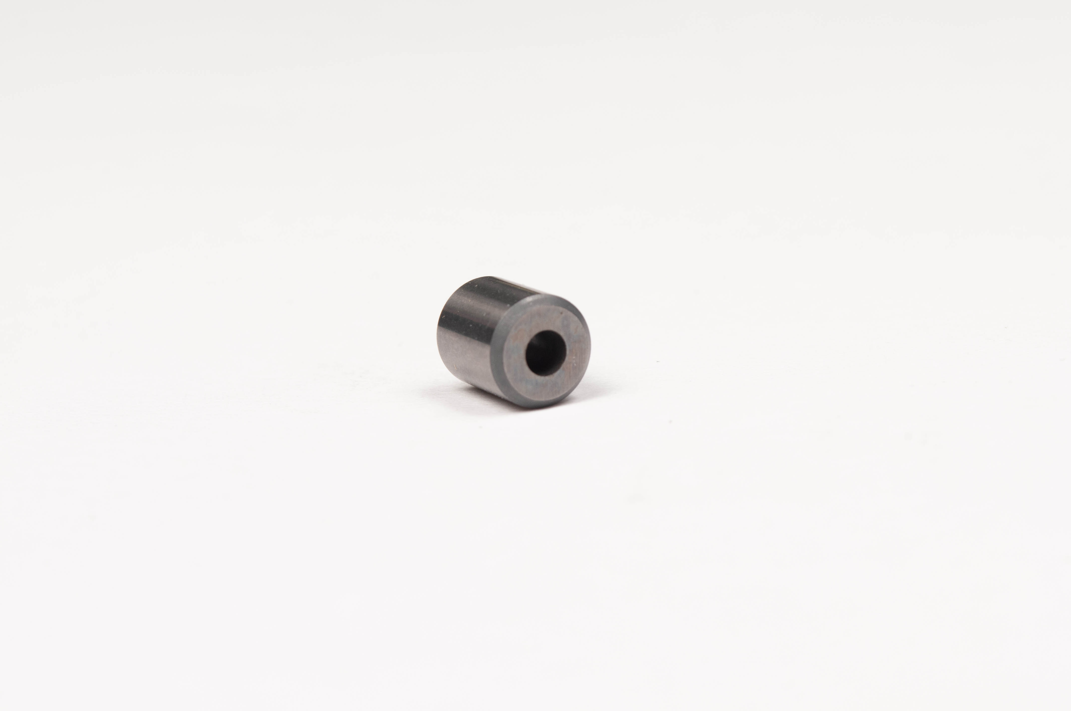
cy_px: 356
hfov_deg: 24.6
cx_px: 536
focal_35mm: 82
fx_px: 2451
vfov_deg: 16.5
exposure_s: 1/60
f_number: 13
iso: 200
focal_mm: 55
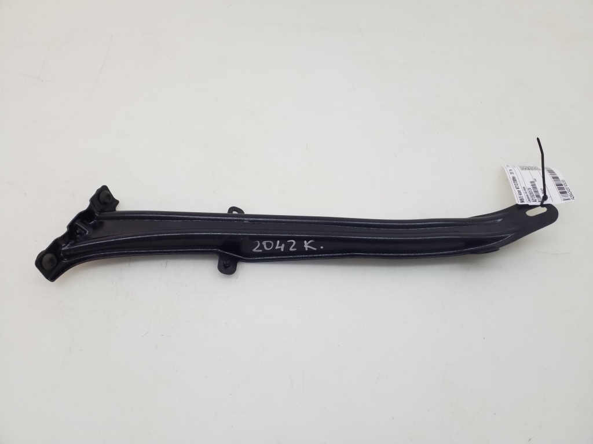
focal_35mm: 27
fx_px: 463
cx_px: 296
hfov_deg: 65.3
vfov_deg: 51.4
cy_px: 222
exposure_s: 1/50
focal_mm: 3.6
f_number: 1.9
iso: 64
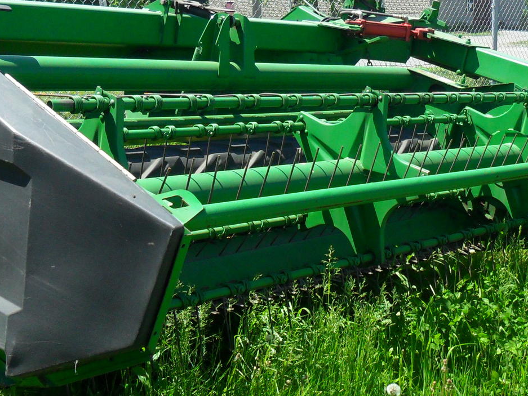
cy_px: 208
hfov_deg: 32.5
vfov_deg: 24.8
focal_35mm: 59
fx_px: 900
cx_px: 347
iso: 100
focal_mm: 4.9
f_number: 3.5
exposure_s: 1/500
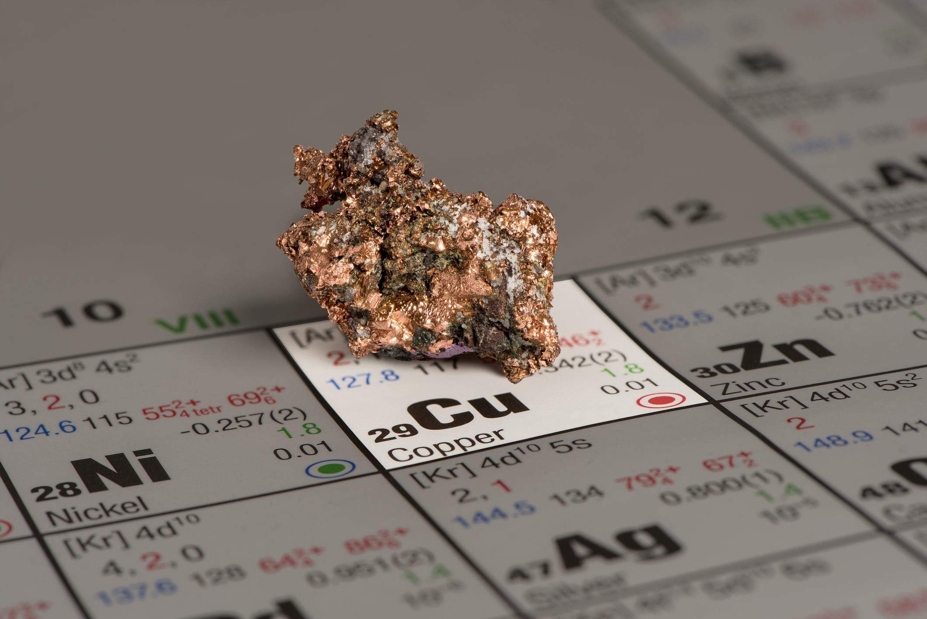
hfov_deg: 19.4
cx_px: 464
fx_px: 2705
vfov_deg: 13.1
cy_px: 310
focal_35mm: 105
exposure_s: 1/80
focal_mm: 105
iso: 100
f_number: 14
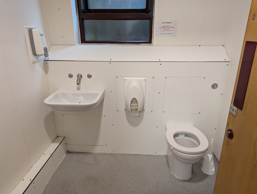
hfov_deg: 71.5
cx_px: 128
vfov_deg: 56.9
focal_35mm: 24
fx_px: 178
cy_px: 97
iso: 169
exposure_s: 1/25
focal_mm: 6.81
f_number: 1.85
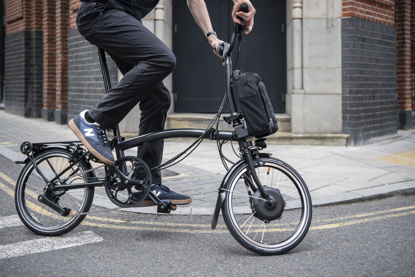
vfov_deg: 30.5
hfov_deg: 44.5
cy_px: 138
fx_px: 507
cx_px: 208
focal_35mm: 44
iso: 160
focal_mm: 44
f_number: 2.8
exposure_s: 1/500
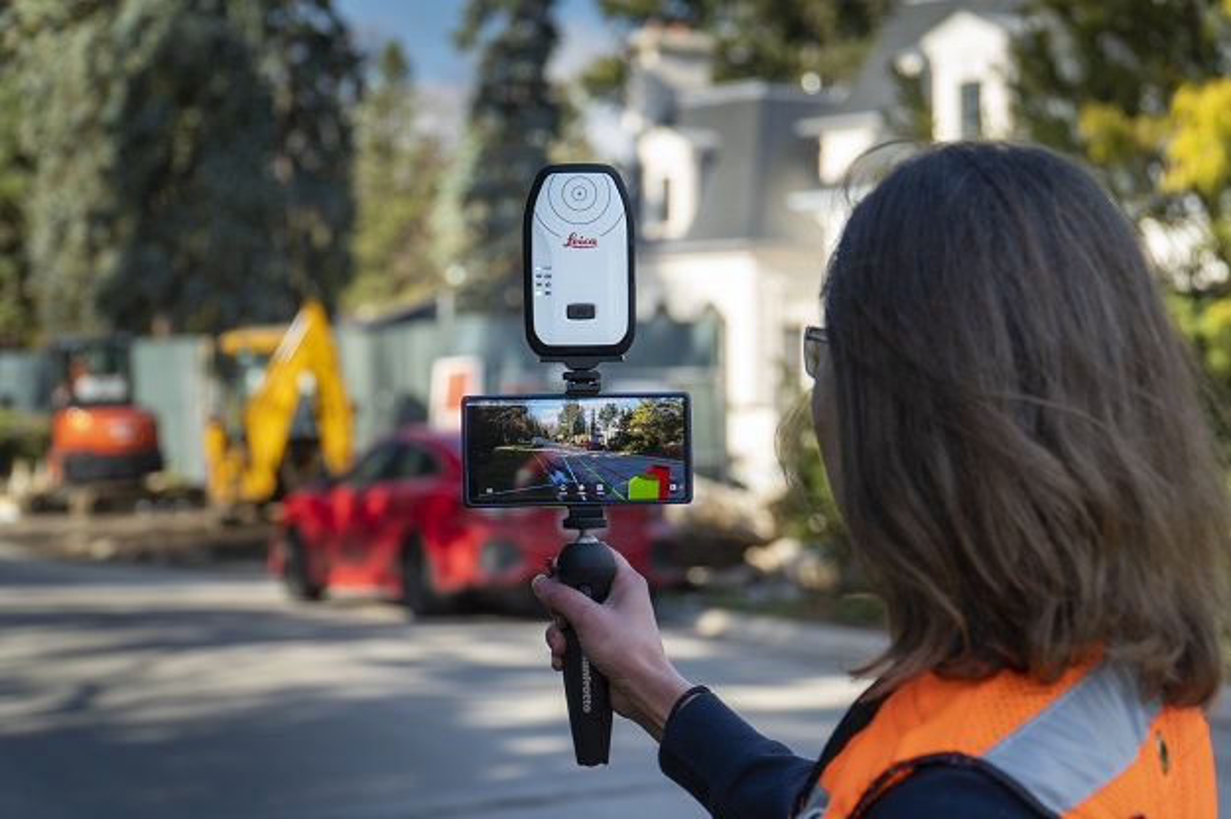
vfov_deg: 16.0
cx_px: 616
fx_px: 2922
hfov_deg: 23.8
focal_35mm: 86
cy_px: 410
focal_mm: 57
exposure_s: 1/160
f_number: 4
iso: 125
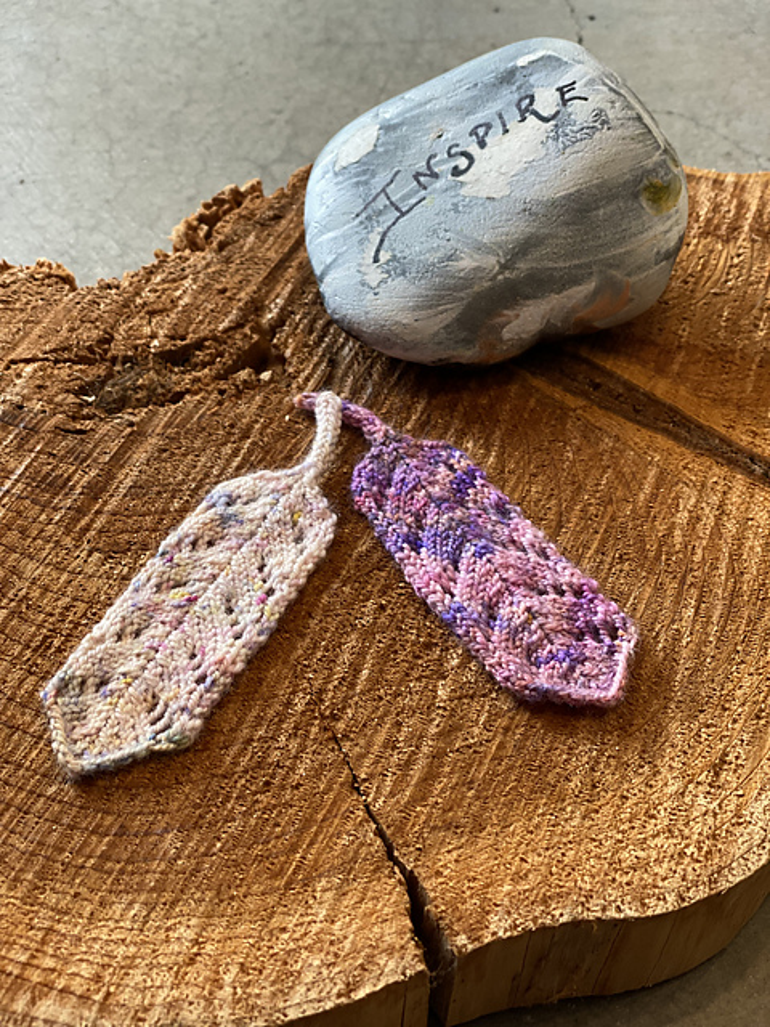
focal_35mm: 52
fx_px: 1542
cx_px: 385
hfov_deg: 28.0
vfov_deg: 36.8
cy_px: 514
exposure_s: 1/40
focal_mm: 6
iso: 125
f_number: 2
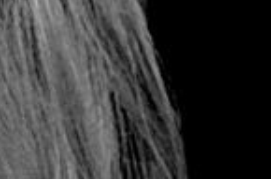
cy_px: 528
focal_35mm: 1754
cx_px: -643
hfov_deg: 1.2
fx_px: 13175
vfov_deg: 0.8
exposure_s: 1/1000
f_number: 5.6
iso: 720
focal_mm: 170
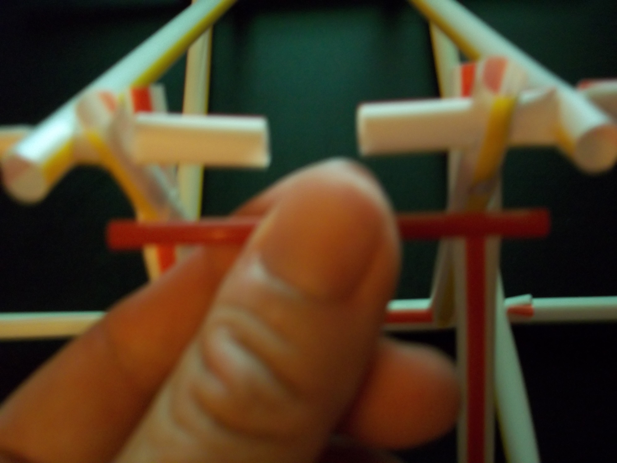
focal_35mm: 36
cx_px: 308
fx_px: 642
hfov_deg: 51.4
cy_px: 232
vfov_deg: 39.7
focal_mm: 6.5
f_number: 3.1
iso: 320
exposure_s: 1/8
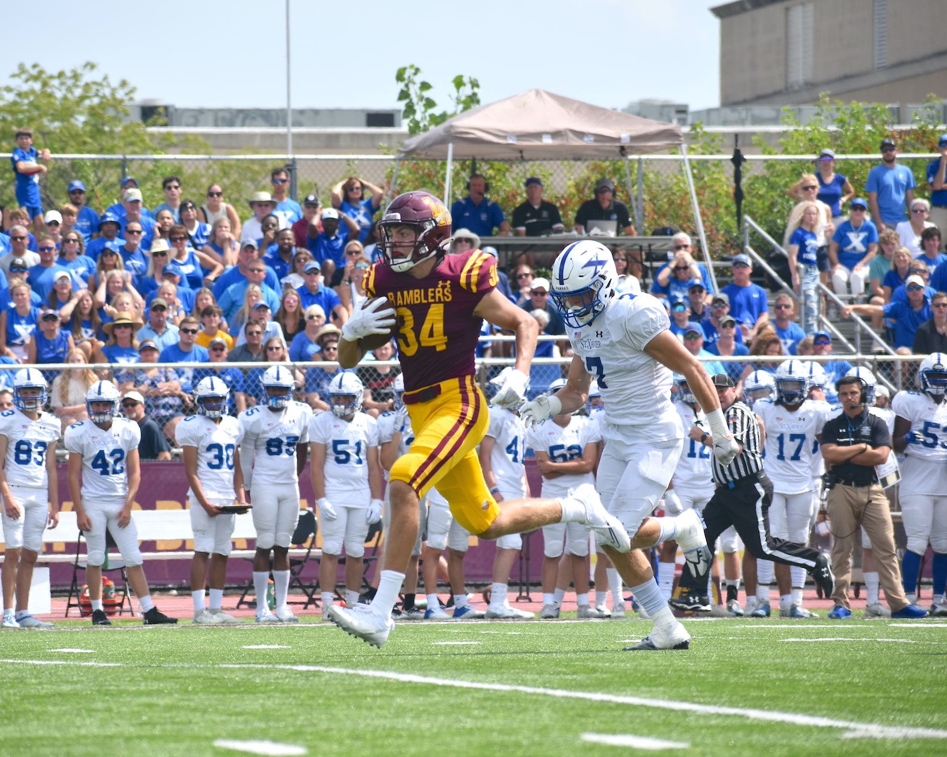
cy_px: 378
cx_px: 387
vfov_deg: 5.9
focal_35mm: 263
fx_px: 7359
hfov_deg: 7.4
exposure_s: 1/2000
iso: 320
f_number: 5.6
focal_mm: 155
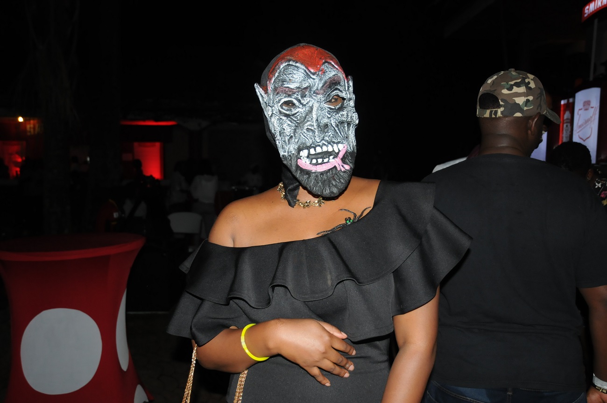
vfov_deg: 39.9
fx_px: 556
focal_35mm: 33
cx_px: 304
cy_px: 202
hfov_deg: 57.3
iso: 800
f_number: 4
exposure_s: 1/250
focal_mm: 22
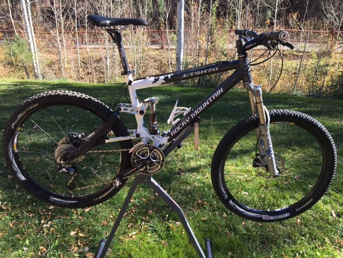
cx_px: 172
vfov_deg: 48.2
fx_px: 287
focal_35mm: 29
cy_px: 129
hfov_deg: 61.7
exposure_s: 1/323
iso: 25
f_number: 2.2
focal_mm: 4.15
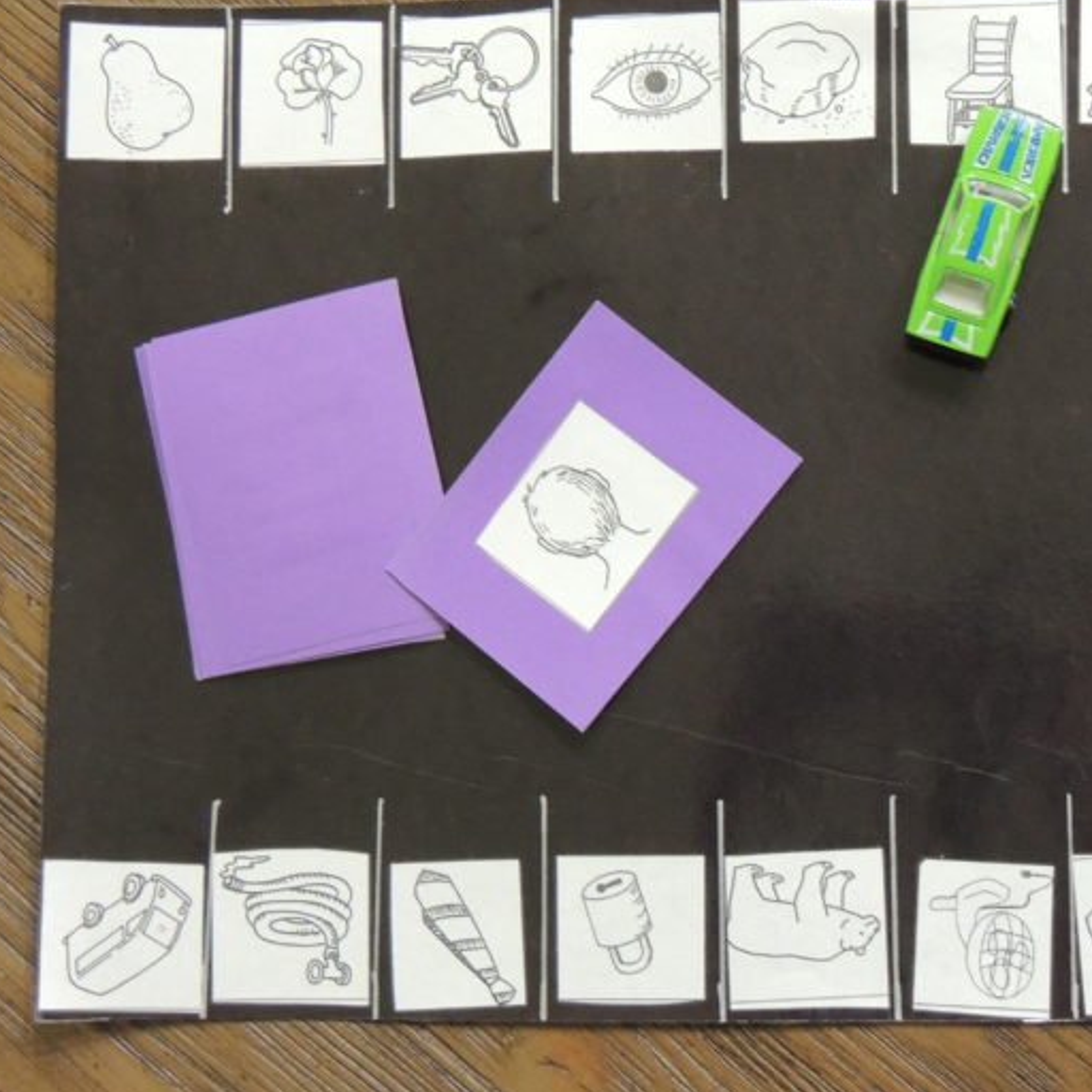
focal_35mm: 53
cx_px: 791
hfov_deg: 31.7
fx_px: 1892
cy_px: 491
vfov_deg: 32.2
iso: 800
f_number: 3.3
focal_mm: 7.1
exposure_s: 1/10
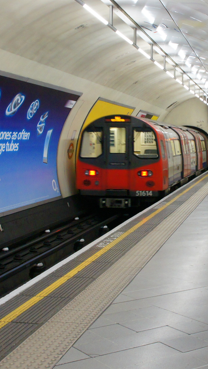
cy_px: 160
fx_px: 578
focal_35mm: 59
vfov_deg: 35.4
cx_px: 158
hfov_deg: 20.2
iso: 800
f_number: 5.6
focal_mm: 18
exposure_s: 1/40
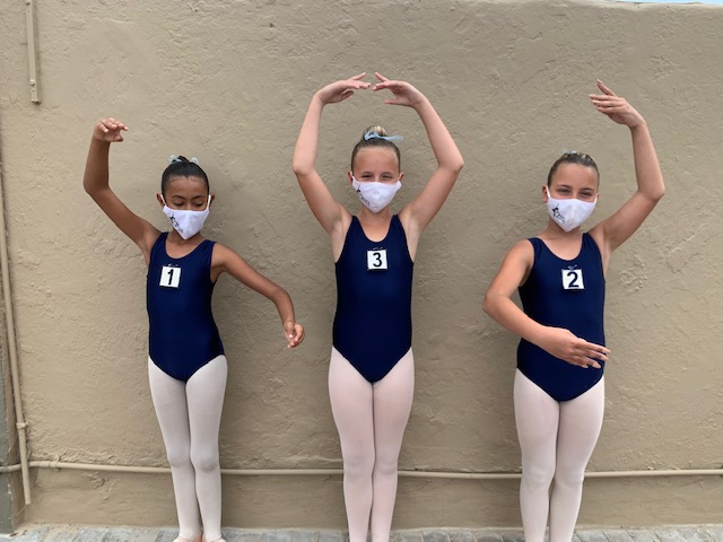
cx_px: 362
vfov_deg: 53.1
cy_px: 271
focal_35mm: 26
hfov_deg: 67.3
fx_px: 543
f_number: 1.8
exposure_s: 1/765
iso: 25
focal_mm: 4.25
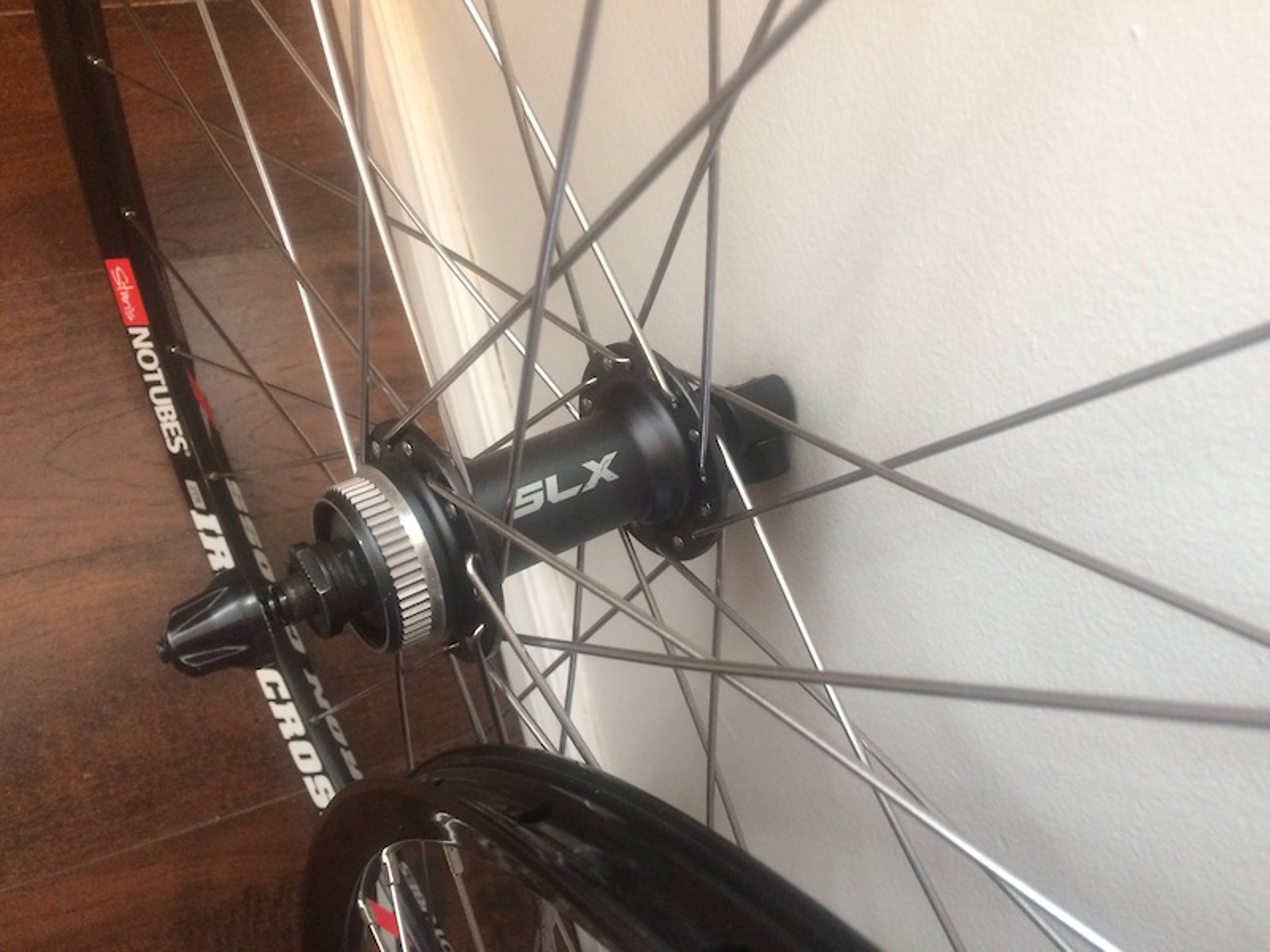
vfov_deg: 48.2
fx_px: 1064
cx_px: 635
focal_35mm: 29
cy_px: 476
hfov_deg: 61.7
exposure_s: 1/30
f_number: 2.2
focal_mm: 4.15
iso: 200
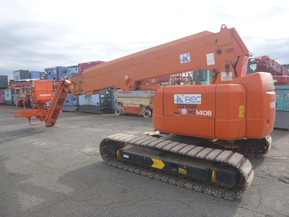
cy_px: 108
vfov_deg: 54.9
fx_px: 209
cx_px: 144
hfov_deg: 69.4
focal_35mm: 25
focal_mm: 4.5
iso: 100
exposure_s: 1/320
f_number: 3.9
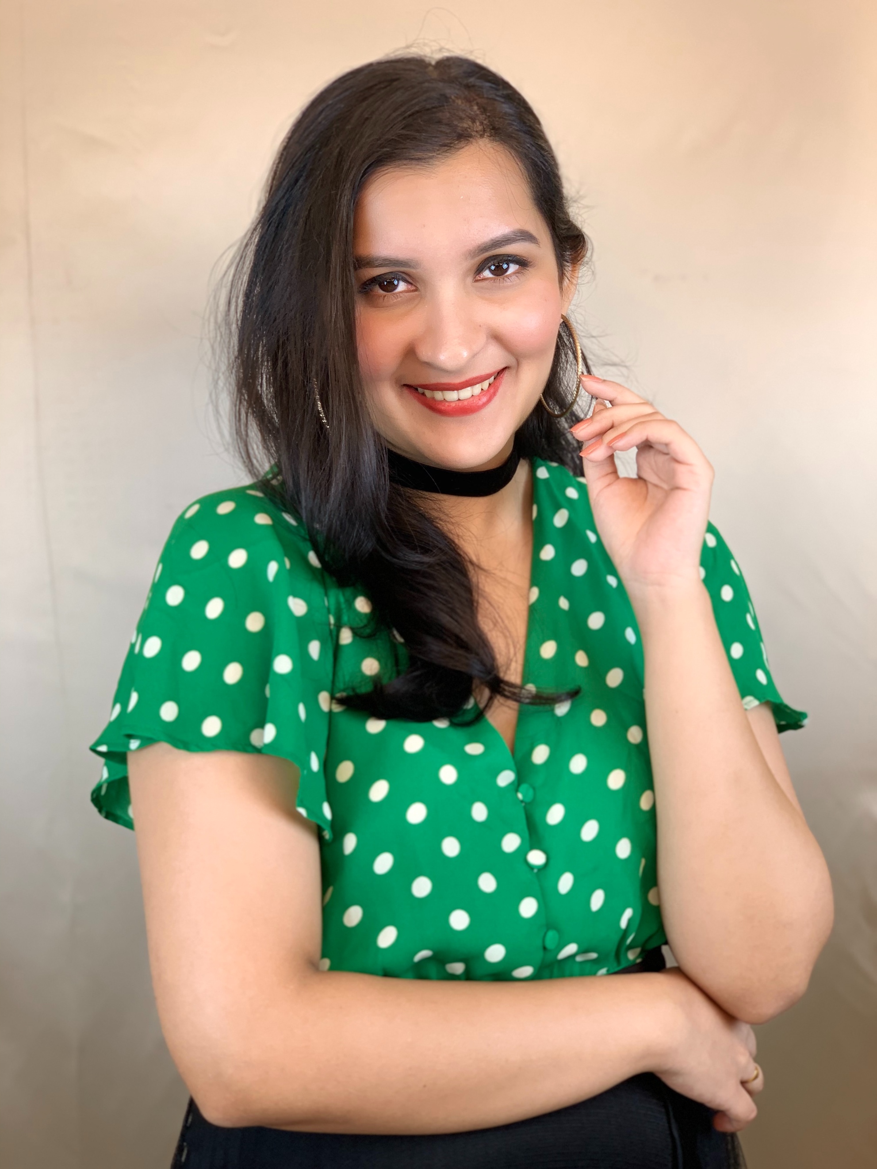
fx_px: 1756
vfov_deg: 36.8
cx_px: 438
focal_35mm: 52
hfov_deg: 28.0
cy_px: 584
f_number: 2.4
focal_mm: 6
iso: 20
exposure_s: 1/100
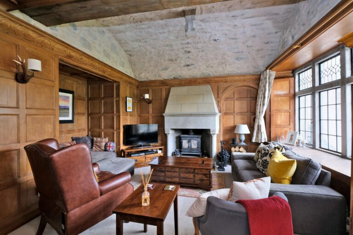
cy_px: 118
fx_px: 147
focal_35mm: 15
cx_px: 176
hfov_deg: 100.4
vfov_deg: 77.3
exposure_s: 1/15
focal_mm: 10
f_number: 8
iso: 800
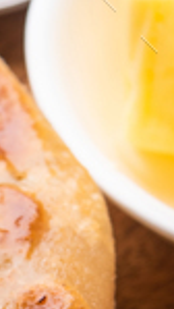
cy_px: 525
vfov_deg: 5.7
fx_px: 3054
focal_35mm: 373
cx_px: -296
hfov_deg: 3.2
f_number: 7.1
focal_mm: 60
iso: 100
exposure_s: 1/125
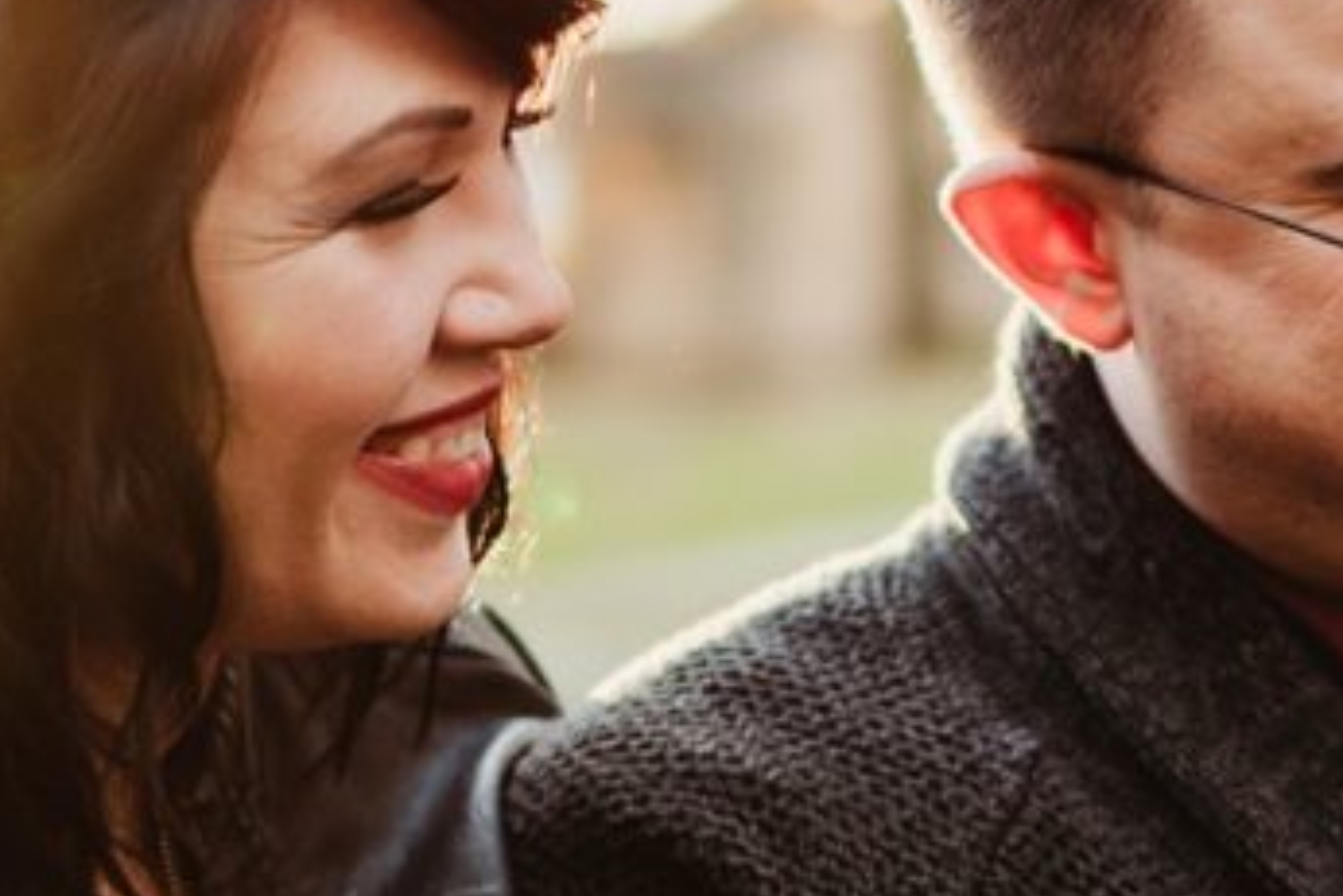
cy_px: 958
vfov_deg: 8.4
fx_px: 6046
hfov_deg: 12.4
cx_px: 1537
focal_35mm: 162
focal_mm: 35
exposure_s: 1/640
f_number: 1.4
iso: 250
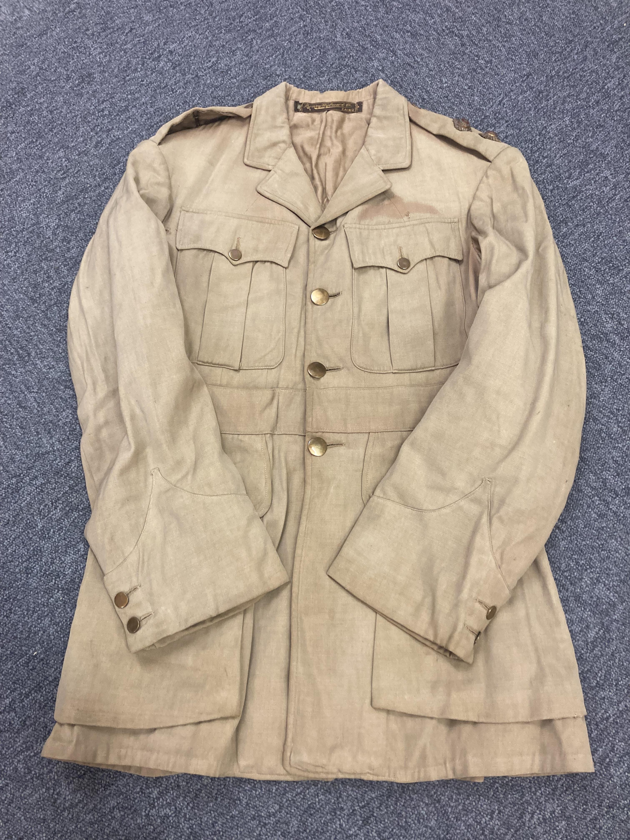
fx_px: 679
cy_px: 420
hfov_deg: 49.7
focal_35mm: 28
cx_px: 315
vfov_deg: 63.4
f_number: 1.8
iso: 125
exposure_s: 1/50
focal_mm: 3.99
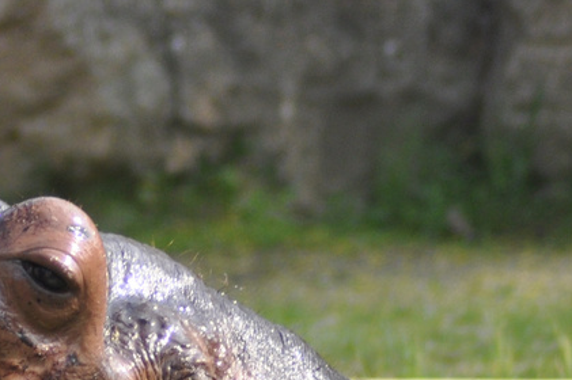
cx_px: -253
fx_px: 15622
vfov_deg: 1.4
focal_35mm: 984
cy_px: 718
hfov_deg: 2.1
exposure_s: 1/1000
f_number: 4.5
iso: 400
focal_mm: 170
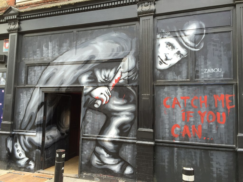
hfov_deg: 61.7
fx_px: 204
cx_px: 122
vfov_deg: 48.2
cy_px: 91
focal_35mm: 29
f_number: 2.2
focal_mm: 4.15
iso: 40
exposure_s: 1/120
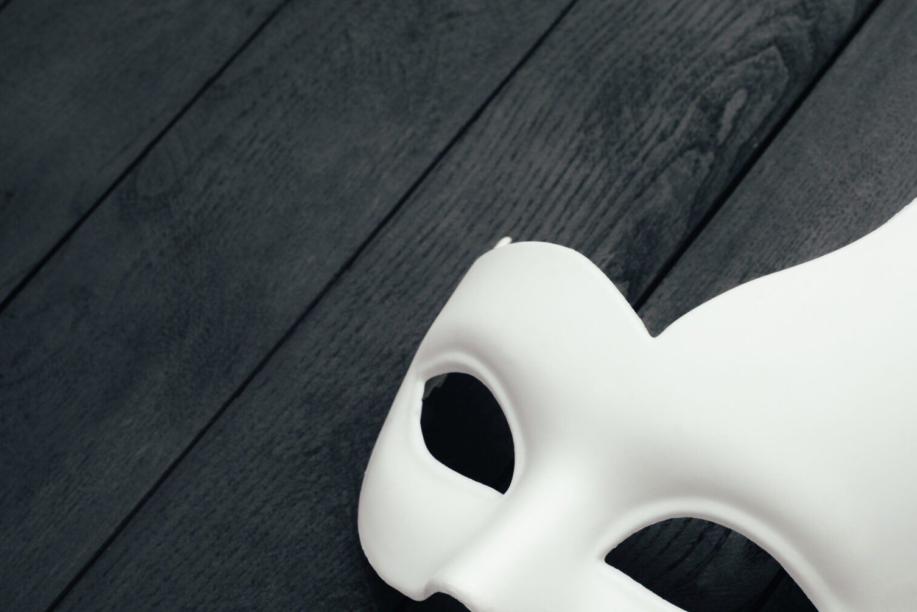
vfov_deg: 16.1
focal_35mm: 85
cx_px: 554
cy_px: 353
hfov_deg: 23.9
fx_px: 2166
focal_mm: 50
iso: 160
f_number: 10
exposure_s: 1/100
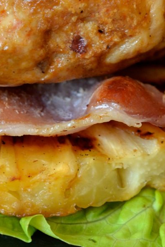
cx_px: 28
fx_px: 1430
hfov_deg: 6.6
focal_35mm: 208
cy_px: -43
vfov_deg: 9.8
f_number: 4.5
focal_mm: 40
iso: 400
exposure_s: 1/80
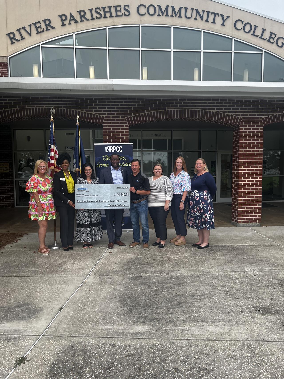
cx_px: 142
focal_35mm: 26
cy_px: 190
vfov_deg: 67.3
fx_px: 284
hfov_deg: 53.1
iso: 50
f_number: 1.5
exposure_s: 1/909
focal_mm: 5.7
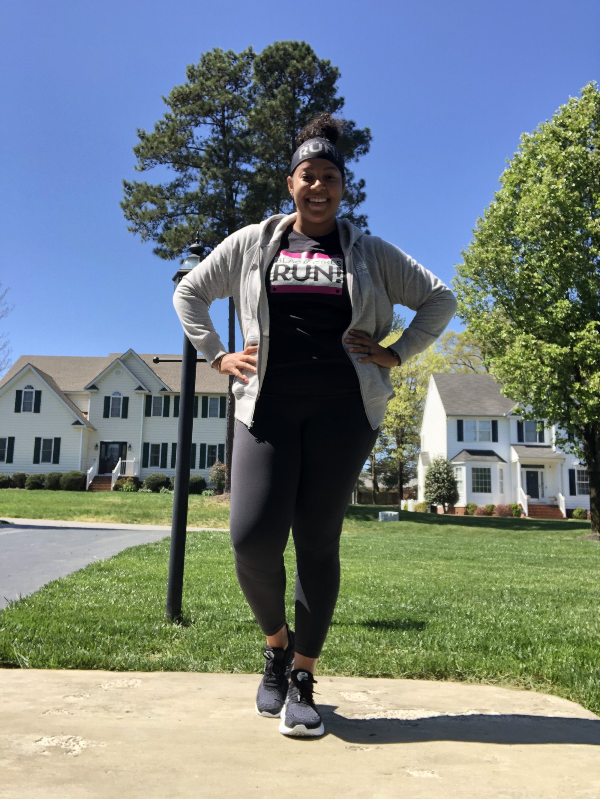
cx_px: 300
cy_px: 400
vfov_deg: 56.8
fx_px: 739
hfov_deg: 44.2
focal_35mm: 32
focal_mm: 2.87
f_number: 2.2
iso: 20
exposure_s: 1/370
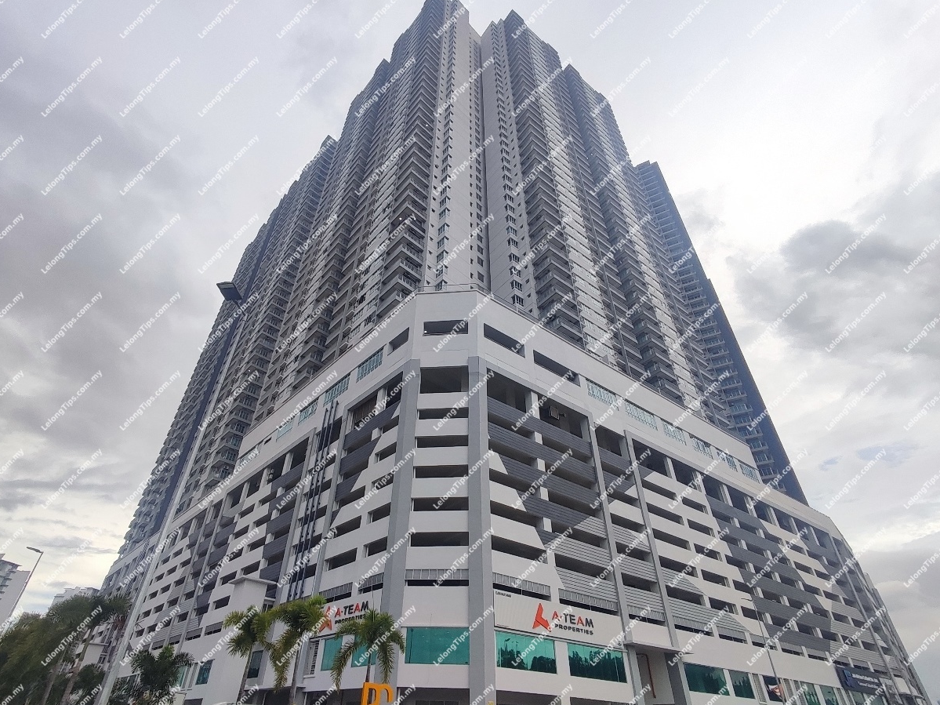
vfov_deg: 74.7
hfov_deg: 91.0
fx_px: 462
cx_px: 453
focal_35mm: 17
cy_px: 343
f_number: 2.2
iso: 50
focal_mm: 1.65
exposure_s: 1/1012
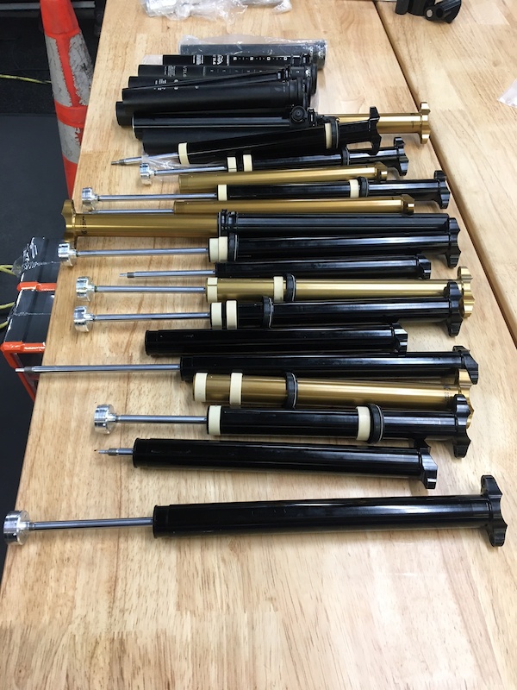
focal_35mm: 29
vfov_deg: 61.7
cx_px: 258
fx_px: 577
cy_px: 345
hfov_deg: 48.2
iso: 80
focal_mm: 4.15
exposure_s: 1/30
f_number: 2.2
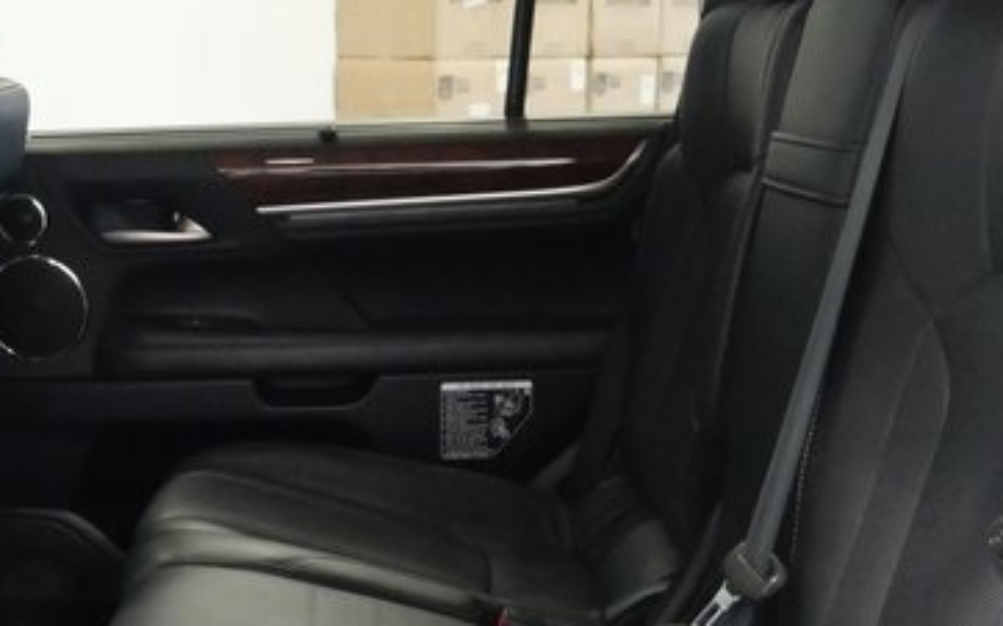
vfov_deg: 18.0
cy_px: 432
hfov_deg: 28.2
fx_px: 1968
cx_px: 269
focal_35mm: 72
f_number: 3.5
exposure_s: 1/13
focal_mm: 12
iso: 3200
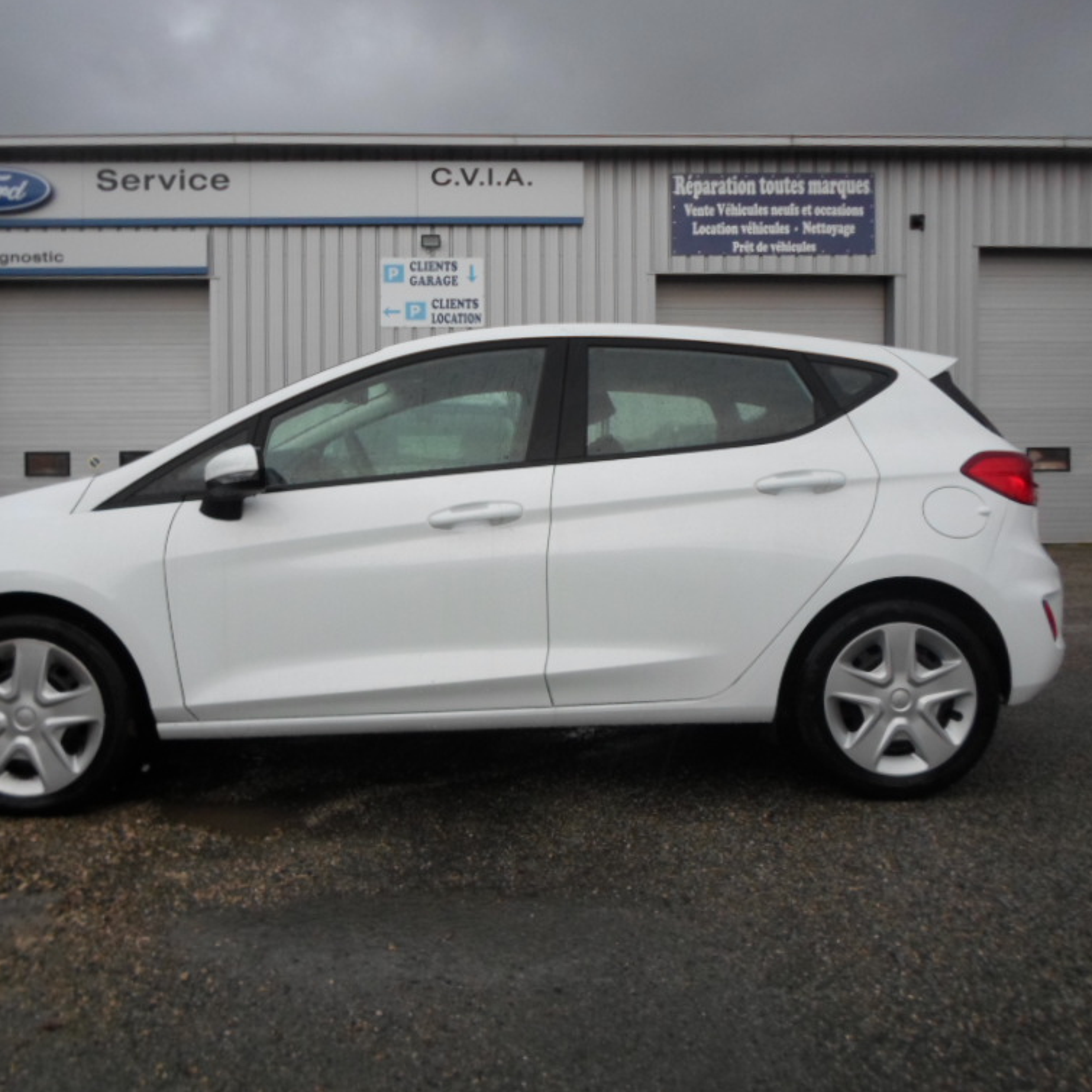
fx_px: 1071
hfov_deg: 54.0
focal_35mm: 30
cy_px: 540
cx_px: 498
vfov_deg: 54.0
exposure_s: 1/60
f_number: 2.5
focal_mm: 4.5
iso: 80
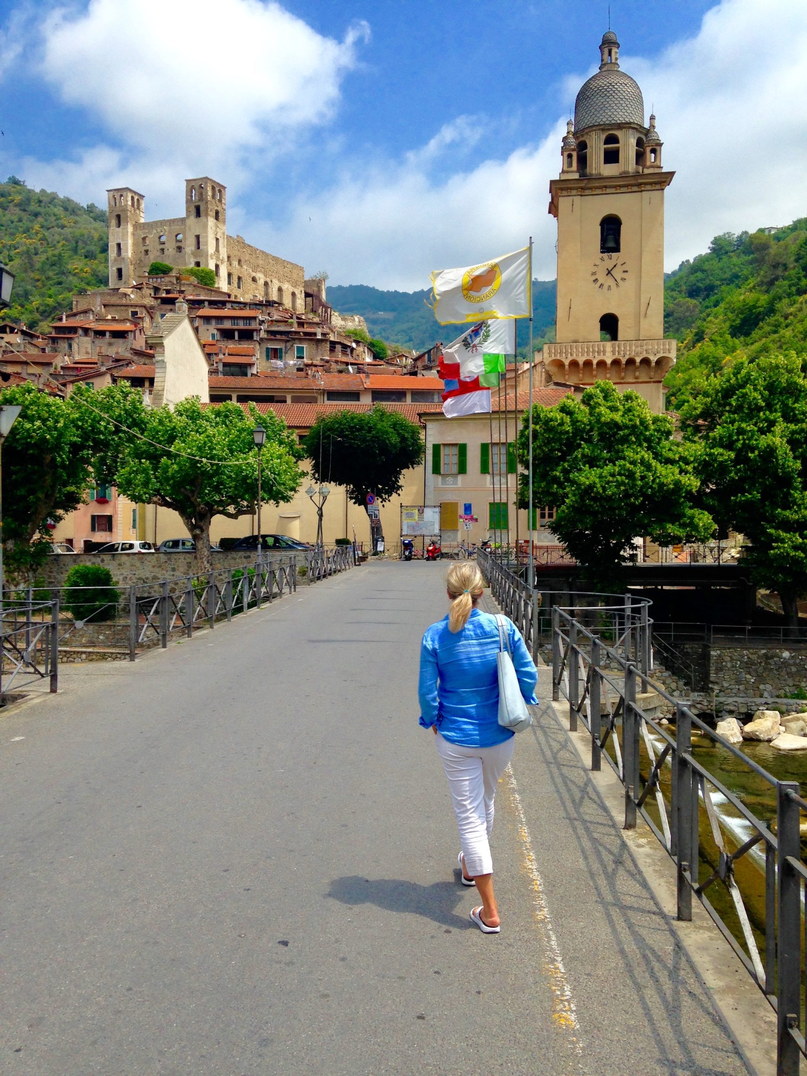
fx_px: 1026
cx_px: 404
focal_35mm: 33
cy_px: 538
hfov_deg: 42.9
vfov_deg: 55.4
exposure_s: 1/1595
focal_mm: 4.12
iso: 50
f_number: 2.4
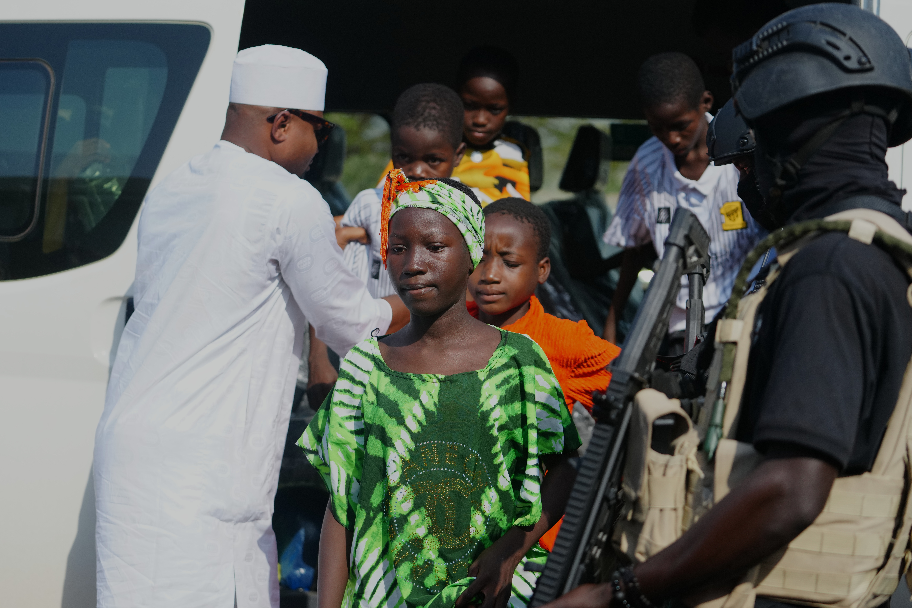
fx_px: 1875
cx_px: 433
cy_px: 314
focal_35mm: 74
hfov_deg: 27.3
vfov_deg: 18.4
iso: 640
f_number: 3.5
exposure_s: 1/5000
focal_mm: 70
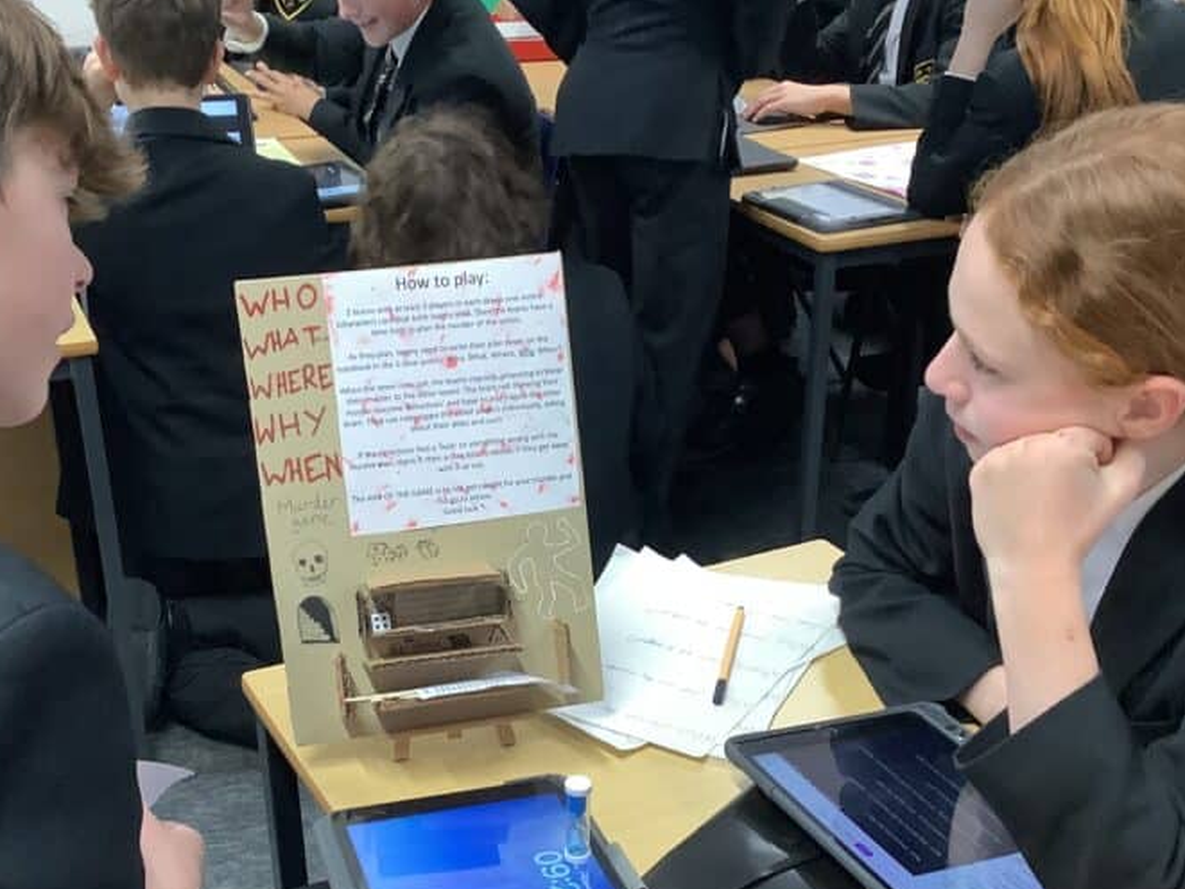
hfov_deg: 39.5
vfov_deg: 29.9
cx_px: 500
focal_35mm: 48
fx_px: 1643
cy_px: 629
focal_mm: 3.3
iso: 250
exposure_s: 1/40
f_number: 2.4
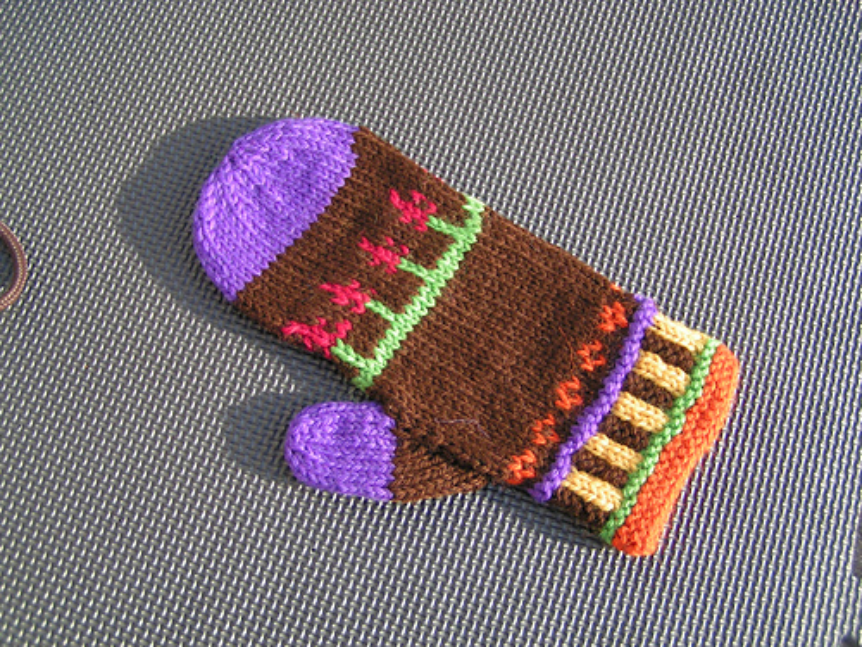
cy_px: 324
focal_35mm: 38
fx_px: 946
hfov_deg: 49.0
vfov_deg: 37.7
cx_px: 431
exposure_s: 1/125
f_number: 2.8
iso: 50
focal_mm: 5.8
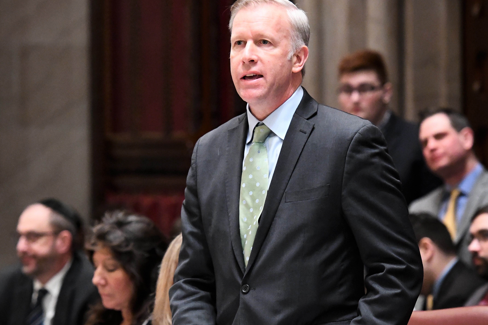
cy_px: 142
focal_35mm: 183
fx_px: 2480
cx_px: 233
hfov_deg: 11.2
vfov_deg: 7.5
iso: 6400
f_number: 4
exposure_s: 1/200
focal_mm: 140
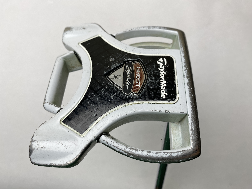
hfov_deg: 67.3
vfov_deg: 53.1
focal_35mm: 26
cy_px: 94
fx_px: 189
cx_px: 126
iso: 32
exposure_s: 1/343
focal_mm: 4.25
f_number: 1.8
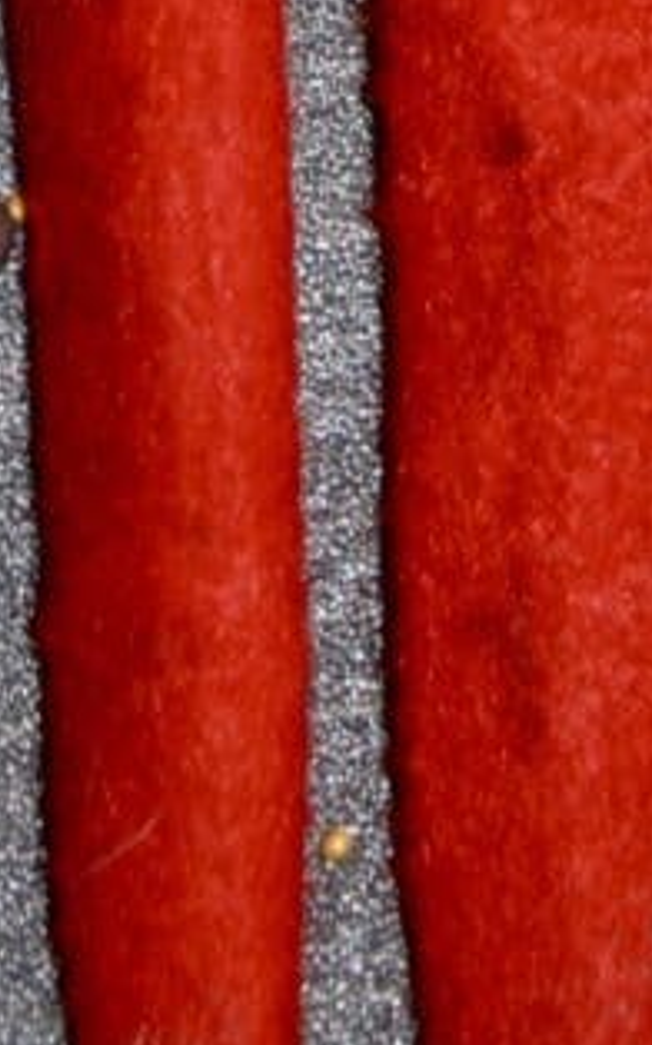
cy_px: -1711
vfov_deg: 3.8
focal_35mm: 546
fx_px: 15537
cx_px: 384
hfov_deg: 2.4
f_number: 5.3
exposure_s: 1/60
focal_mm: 82
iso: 1250
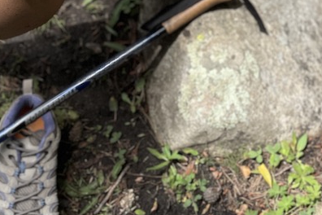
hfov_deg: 22.4
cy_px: -164
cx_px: 162
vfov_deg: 13.6
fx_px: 814
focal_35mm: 91
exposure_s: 1/1159
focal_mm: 4.2
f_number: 1.6
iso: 50
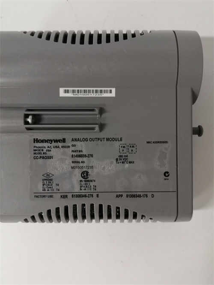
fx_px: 264
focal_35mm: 32
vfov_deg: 56.8
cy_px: 142
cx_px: 107
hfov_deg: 44.2
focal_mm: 3.95
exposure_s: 1/50
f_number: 1.8
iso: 320
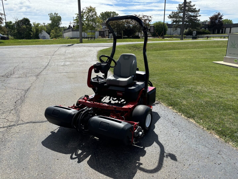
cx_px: 119
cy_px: 90
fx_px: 179
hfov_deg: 67.3
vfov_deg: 53.1
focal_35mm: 26
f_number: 1.6
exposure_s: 1/2571
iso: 50
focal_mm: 5.96
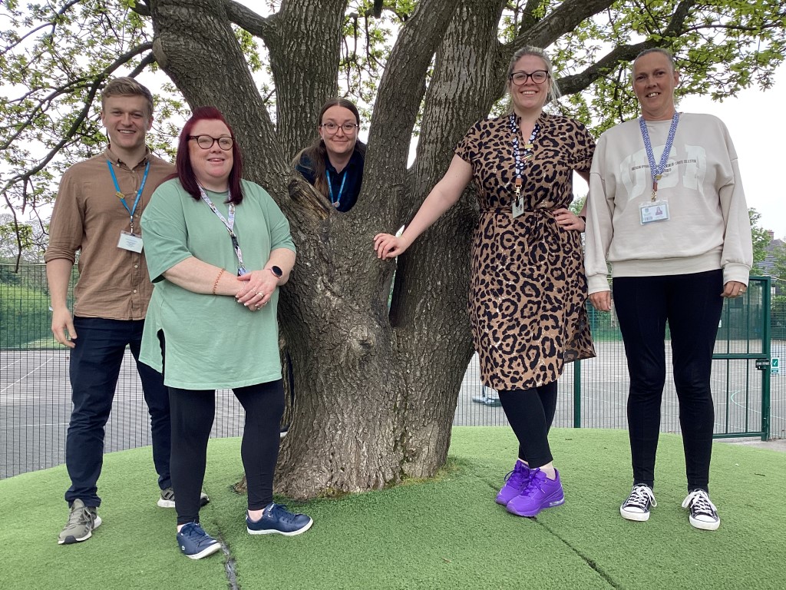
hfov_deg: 58.4
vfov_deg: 45.4
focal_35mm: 31
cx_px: 393
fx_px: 704
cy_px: 295
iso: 50
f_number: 2.4
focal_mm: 3.3
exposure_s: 1/120
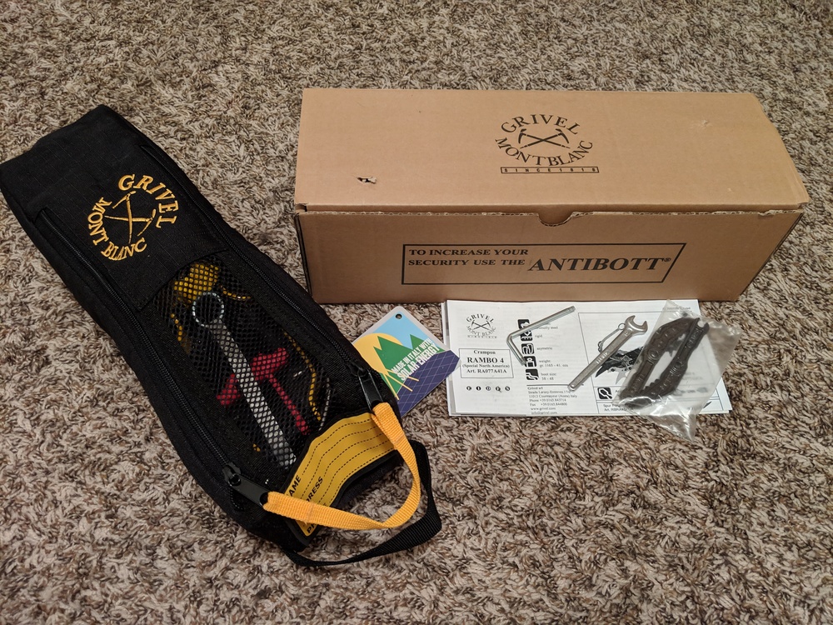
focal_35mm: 27
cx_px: 416
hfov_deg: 65.3
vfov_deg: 51.4
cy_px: 312
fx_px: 650
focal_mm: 4.44
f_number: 1.8
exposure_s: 1/24
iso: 414
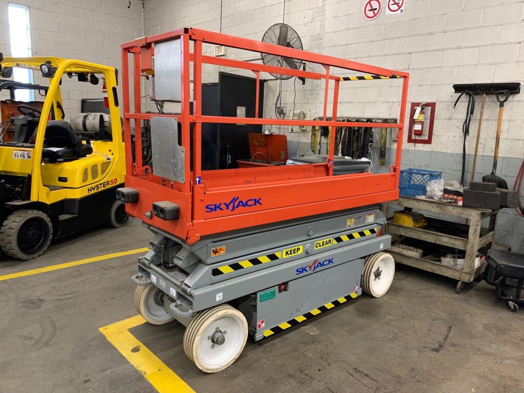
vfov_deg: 53.1
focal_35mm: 26
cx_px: 262
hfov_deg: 67.3
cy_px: 196
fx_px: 394
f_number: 1.8
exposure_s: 1/60
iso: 160
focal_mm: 4.25
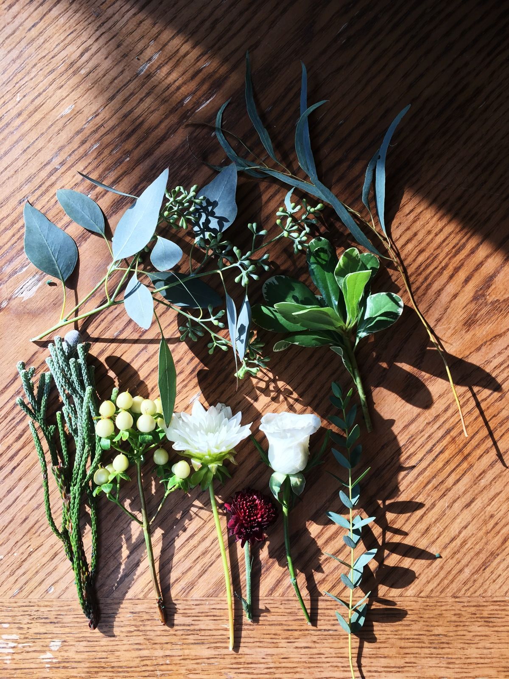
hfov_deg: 48.2
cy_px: 340
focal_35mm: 29
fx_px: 569
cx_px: 254
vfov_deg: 61.7
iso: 25
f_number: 2.2
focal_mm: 4.15
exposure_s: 1/120
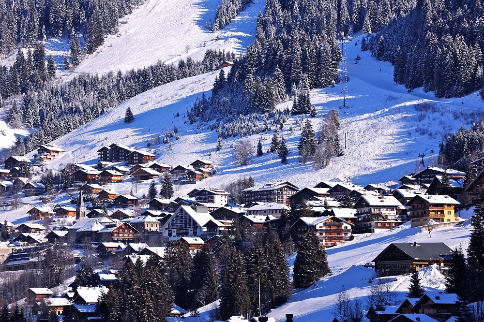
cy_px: 161
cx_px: 242
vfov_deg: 7.6
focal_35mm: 180
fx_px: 2419
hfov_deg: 11.4
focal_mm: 180
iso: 100
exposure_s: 1/320
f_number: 9
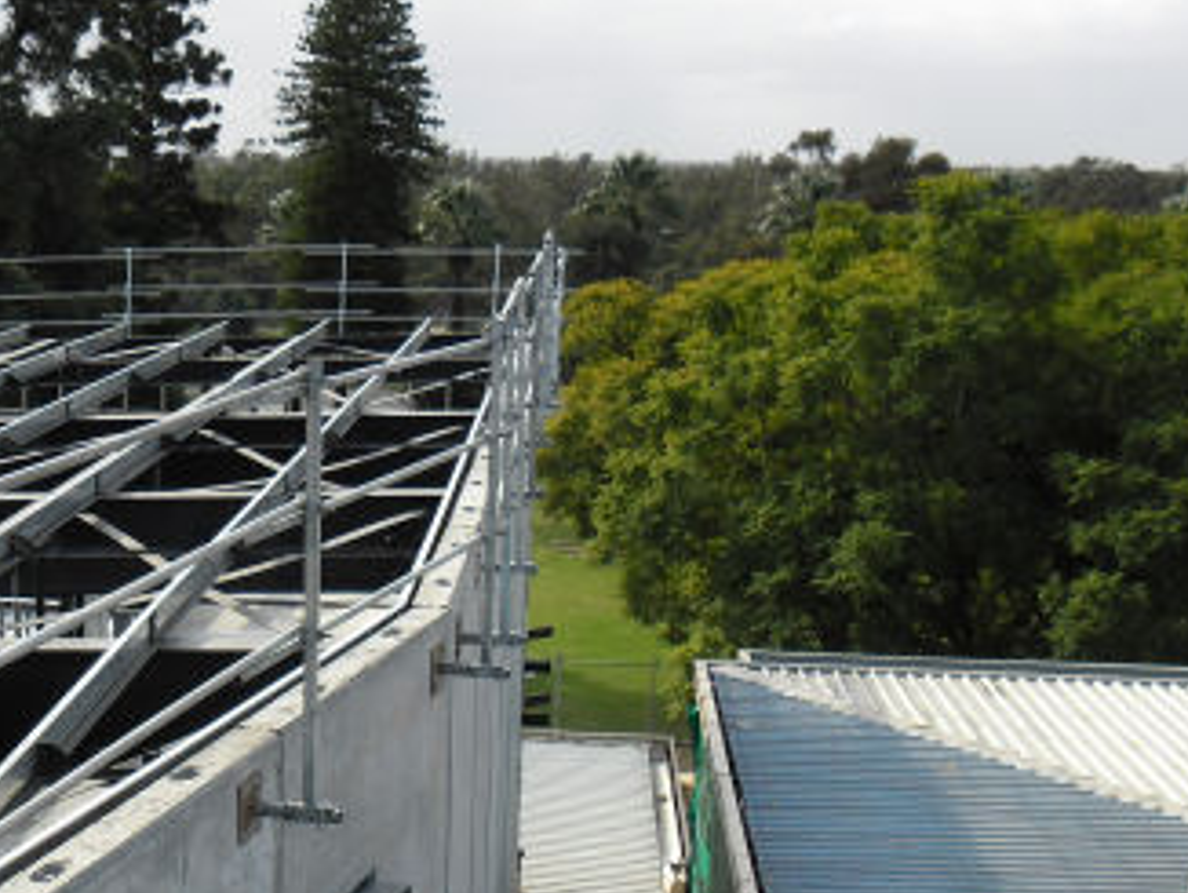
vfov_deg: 21.4
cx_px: 204
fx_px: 2335
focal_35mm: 68
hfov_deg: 27.8
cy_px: 685
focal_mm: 6.6
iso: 80
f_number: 4
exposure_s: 1/304
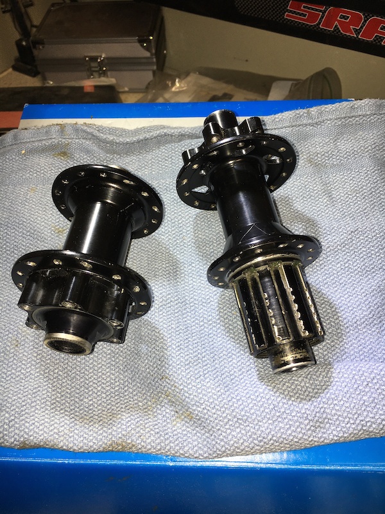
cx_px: 192
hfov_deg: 48.2
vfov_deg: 61.7
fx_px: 430
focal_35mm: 29
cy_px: 257
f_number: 2.2
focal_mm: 4.15
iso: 25
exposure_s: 1/49
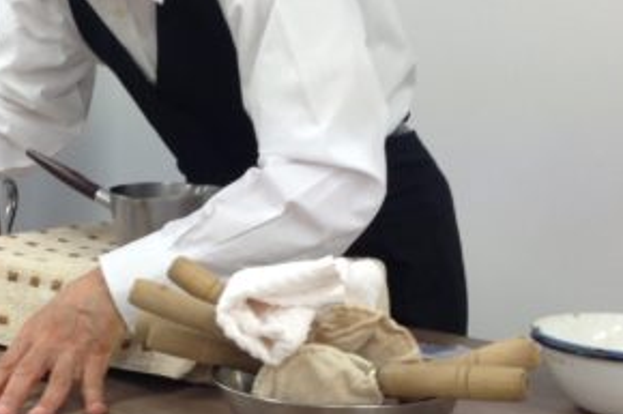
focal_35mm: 91
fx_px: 1574
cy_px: 236
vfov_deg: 15.0
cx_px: 58
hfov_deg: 21.9
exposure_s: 1/30
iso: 50
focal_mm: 4.12
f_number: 2.4
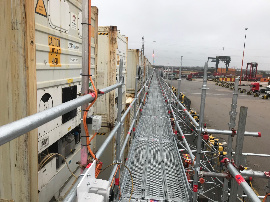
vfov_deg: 49.7
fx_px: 218
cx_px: 135
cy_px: 101
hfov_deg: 63.4
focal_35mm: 28
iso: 20
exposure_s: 1/286
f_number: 1.8
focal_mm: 3.99
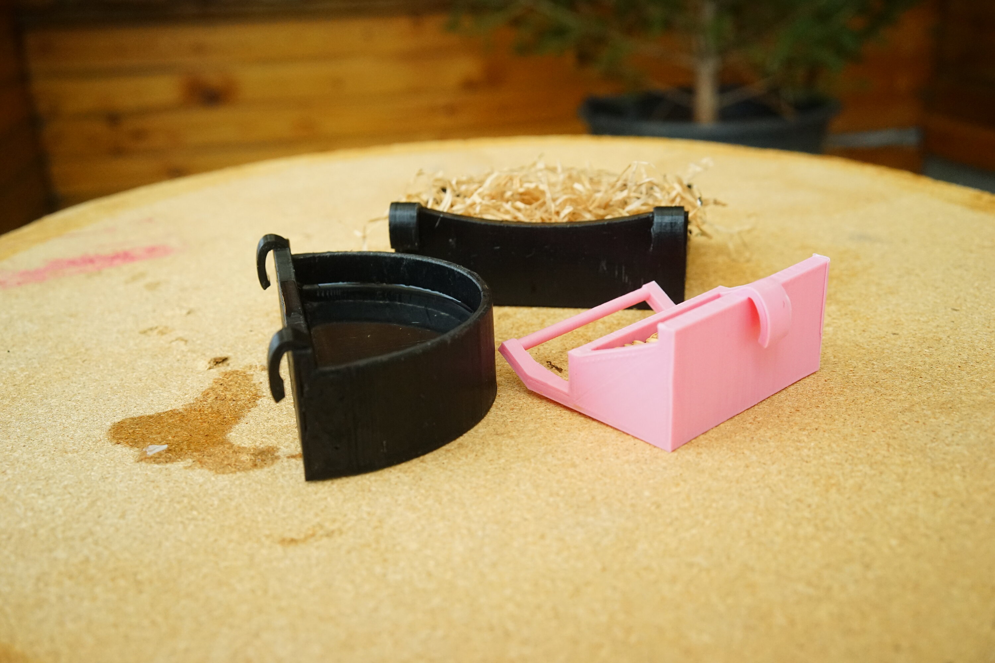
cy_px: 332
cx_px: 498
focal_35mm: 35
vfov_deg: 37.9
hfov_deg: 54.4
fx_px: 967
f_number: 7.1
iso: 2500
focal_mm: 35
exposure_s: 1/800
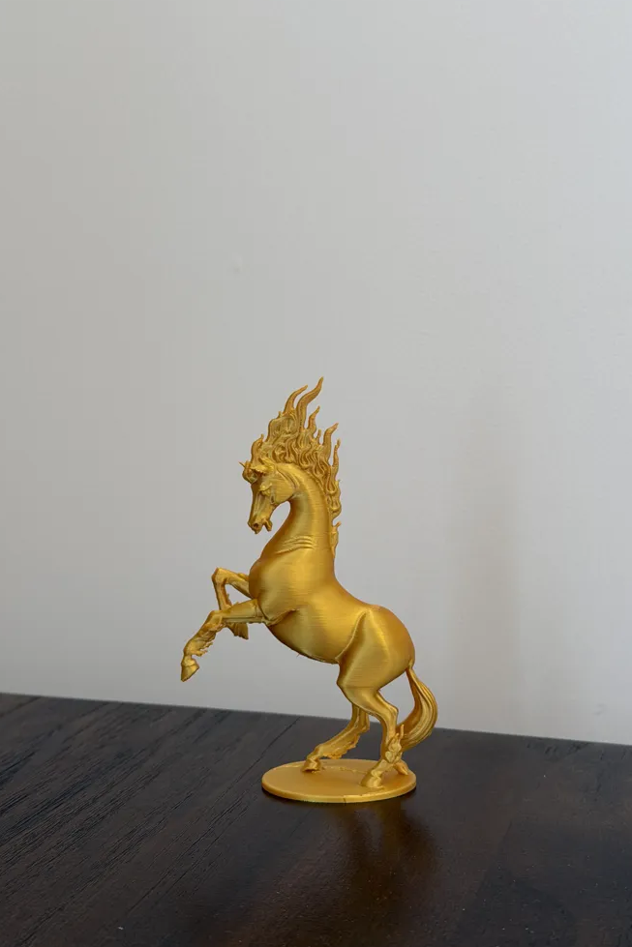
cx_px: 338
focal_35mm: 51
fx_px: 1342
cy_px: 469
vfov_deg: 38.9
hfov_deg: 26.5
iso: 80
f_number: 1.78
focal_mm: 6.76
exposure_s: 1/118
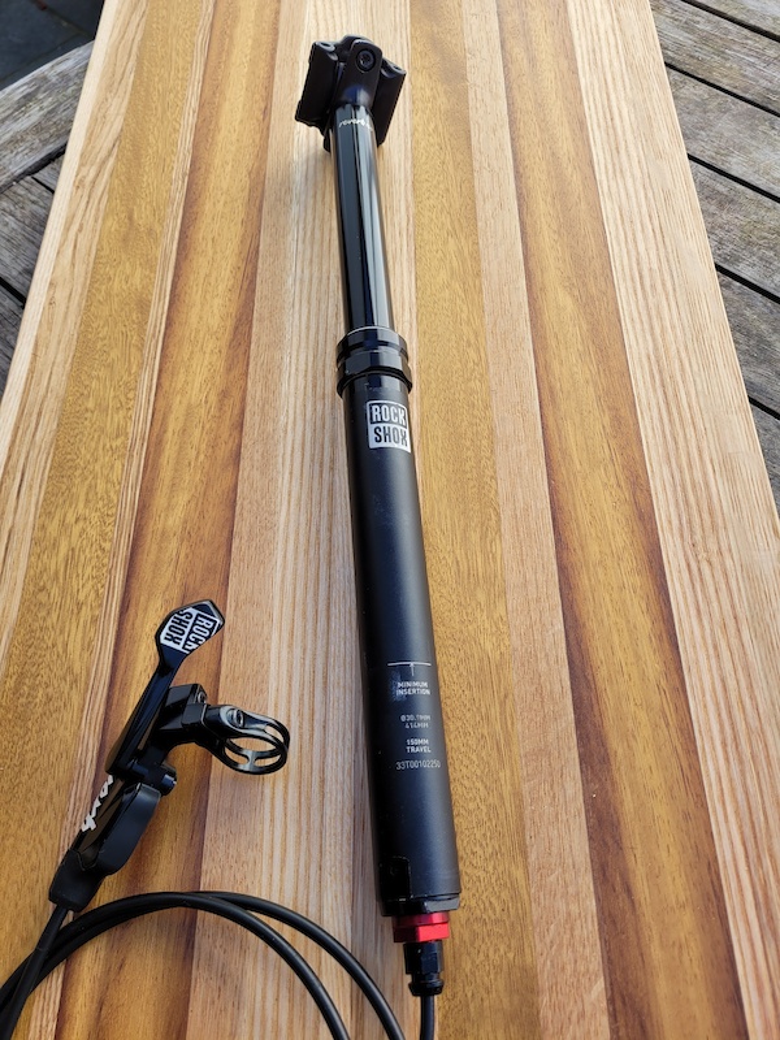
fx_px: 781
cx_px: 390
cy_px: 520
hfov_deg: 53.1
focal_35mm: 26
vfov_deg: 67.3
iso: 40
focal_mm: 5.4
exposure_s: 1/529
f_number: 1.8
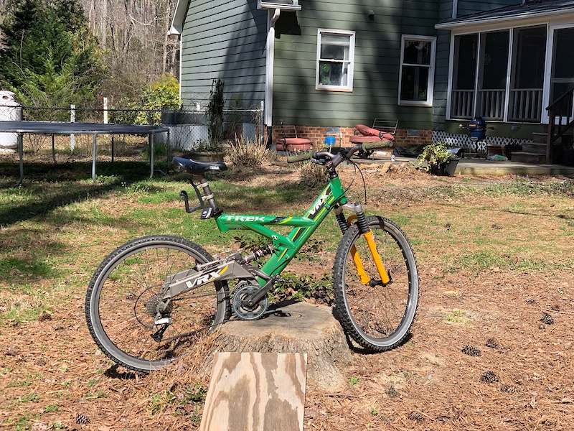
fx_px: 862
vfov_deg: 28.0
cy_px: 216
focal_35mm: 52
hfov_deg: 36.8
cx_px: 287
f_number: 2.4
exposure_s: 1/922
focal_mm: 6
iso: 16
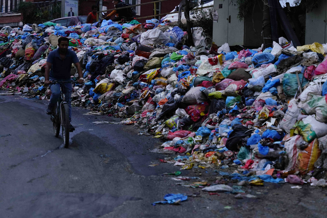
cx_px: 164
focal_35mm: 105
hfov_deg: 19.5
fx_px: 954
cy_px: 109
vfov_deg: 13.0
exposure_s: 1/500
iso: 1000
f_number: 2.8
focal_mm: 70
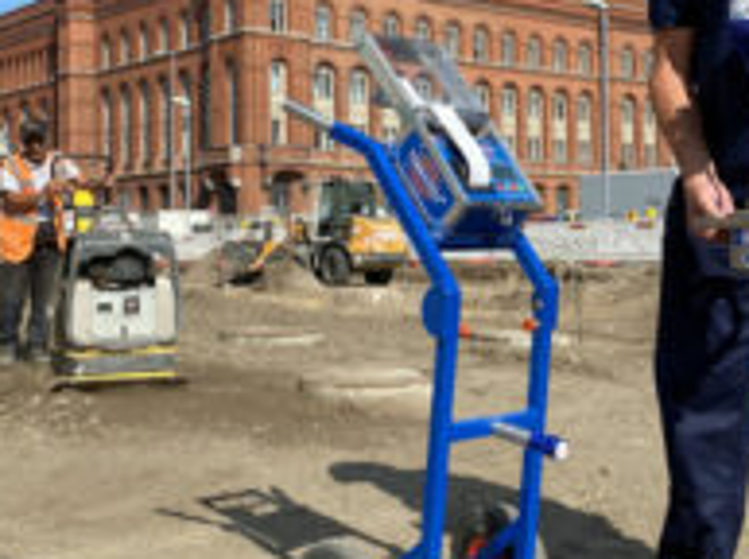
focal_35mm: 54
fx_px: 1166
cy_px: 175
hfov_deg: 35.5
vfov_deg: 26.8
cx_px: 450
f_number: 1.8
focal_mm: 4.25
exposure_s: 1/2688
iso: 32
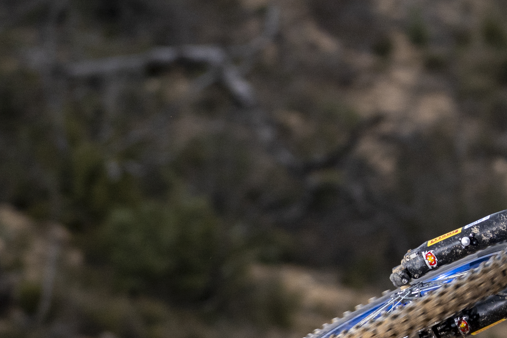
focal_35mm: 835
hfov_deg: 2.5
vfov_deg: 1.6
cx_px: 602
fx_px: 11758
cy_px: 116
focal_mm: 300
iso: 400
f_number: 4
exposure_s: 1/1000
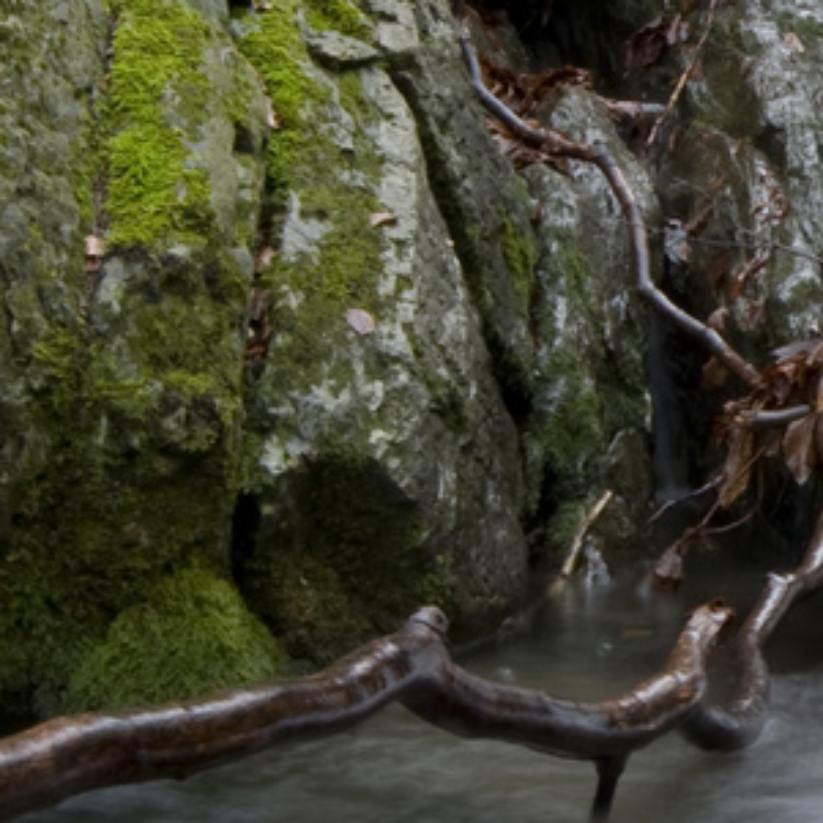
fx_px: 4680
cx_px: 1360
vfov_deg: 10.0
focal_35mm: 174
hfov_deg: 9.7
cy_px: 186
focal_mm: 38
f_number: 22
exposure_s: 1.3
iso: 125
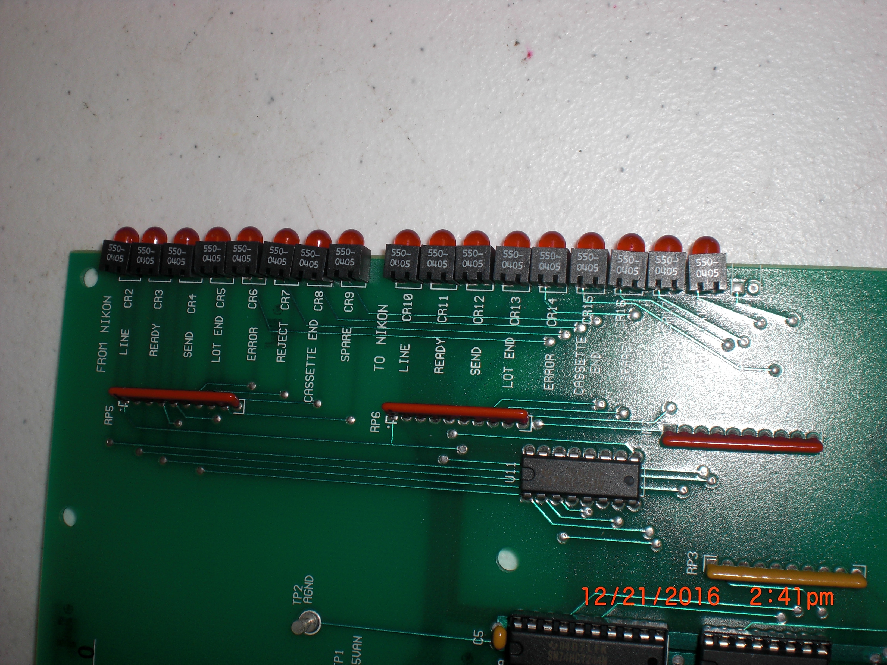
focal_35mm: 38
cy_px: 332
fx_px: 974
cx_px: 444
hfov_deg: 49.0
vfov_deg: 37.7
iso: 64
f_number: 5.6
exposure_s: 1/60
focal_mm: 6.3
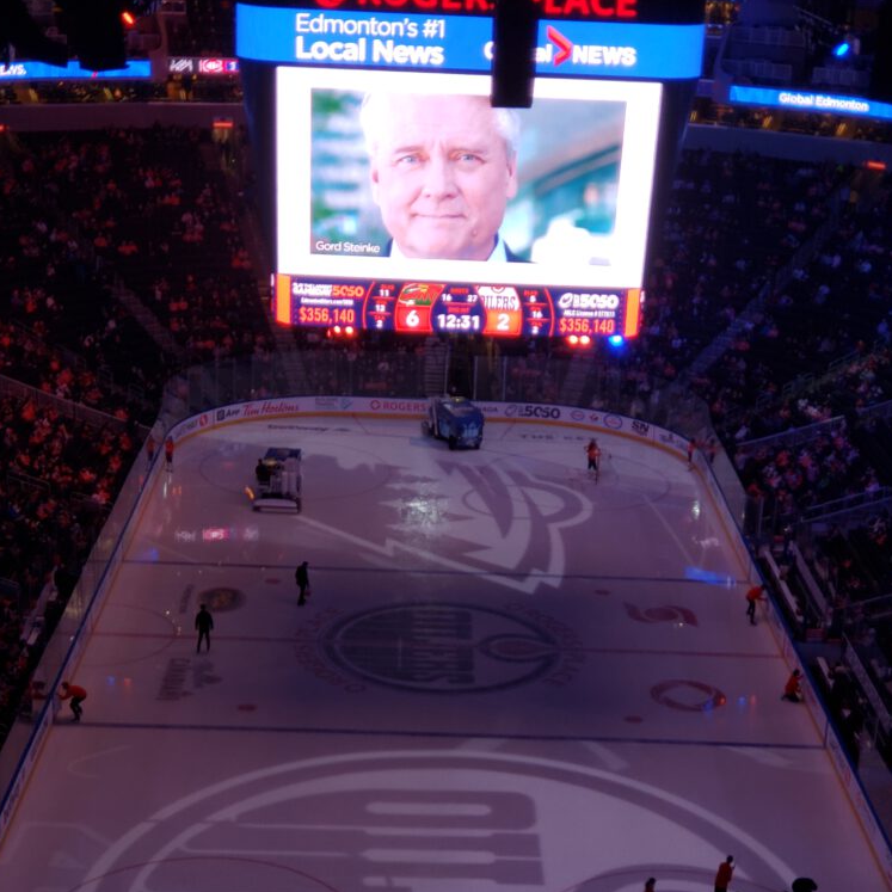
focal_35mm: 63
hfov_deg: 27.3
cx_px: 449
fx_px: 1837
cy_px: 571
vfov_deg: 27.2
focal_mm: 6
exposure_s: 1/30
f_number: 2.4
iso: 50
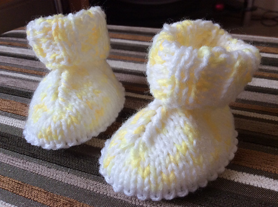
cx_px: 139
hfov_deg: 56.9
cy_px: 104
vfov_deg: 44.0
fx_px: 256
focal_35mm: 32
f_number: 2.4
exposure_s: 1/100
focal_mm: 3.3
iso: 64
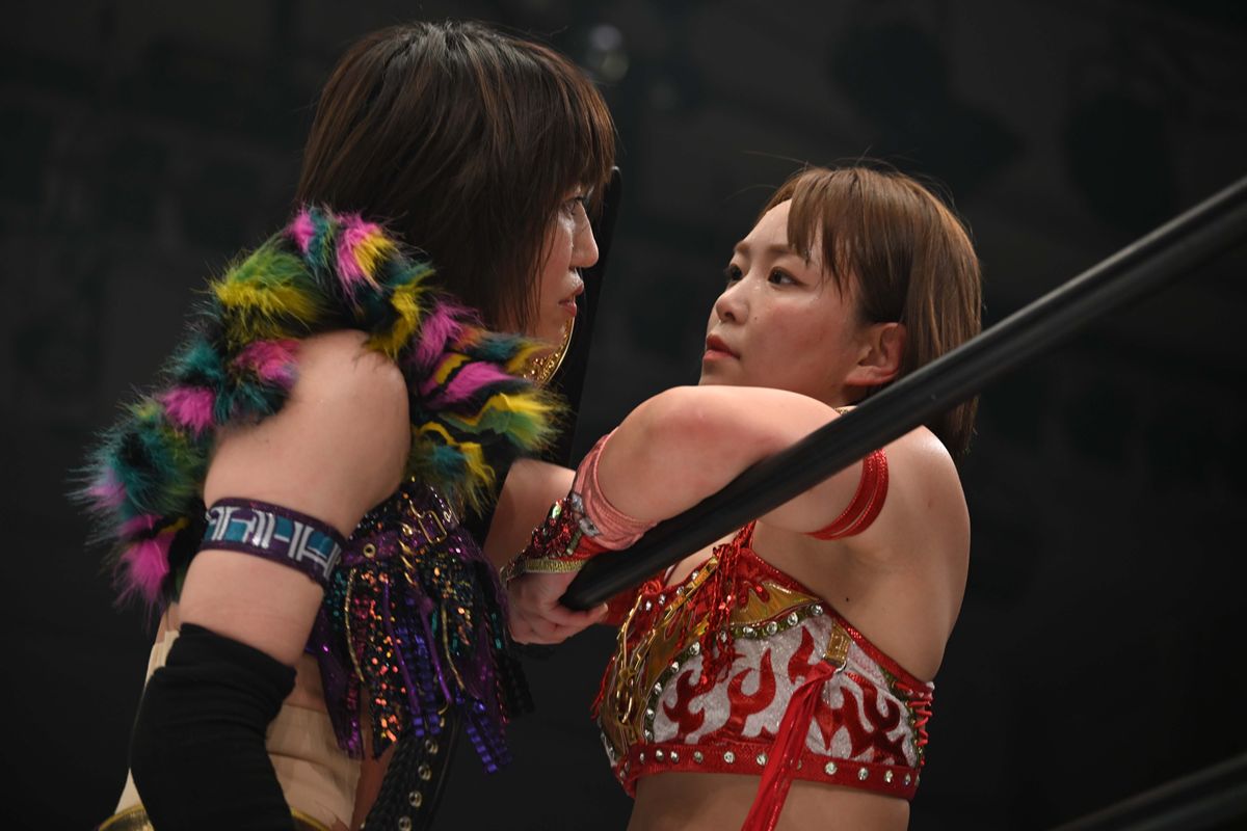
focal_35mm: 120
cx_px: 624
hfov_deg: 17.1
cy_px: 416
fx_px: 4156
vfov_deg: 11.4
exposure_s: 1/500
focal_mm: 120
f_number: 4
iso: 800
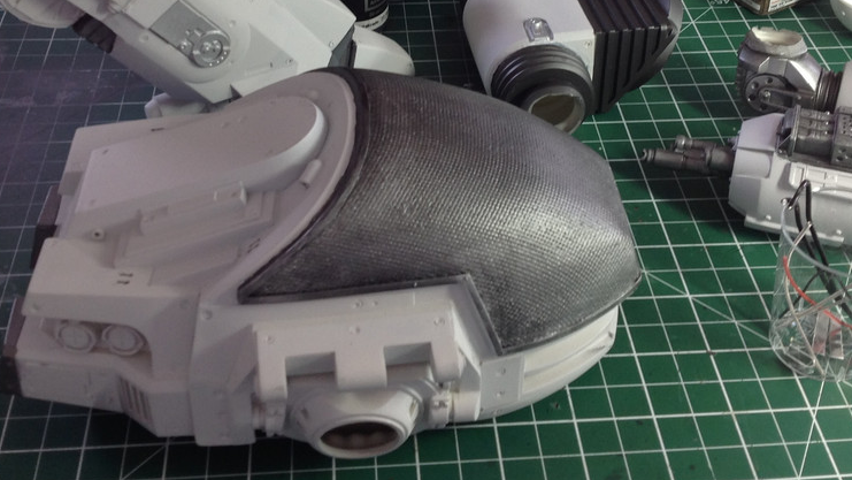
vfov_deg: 21.3
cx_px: 433
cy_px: 41
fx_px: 1243
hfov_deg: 37.8
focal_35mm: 55
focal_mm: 4.28
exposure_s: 1/24
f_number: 2.4
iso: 50
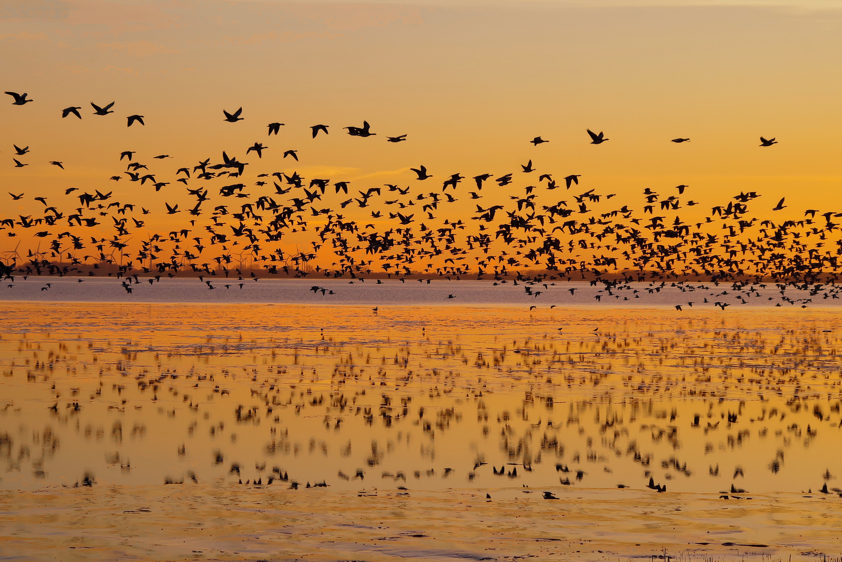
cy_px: 281
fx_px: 2456
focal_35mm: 105
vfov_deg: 13.0
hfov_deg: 19.5
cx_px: 421
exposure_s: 1/800
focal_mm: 70
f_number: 7.1
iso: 400
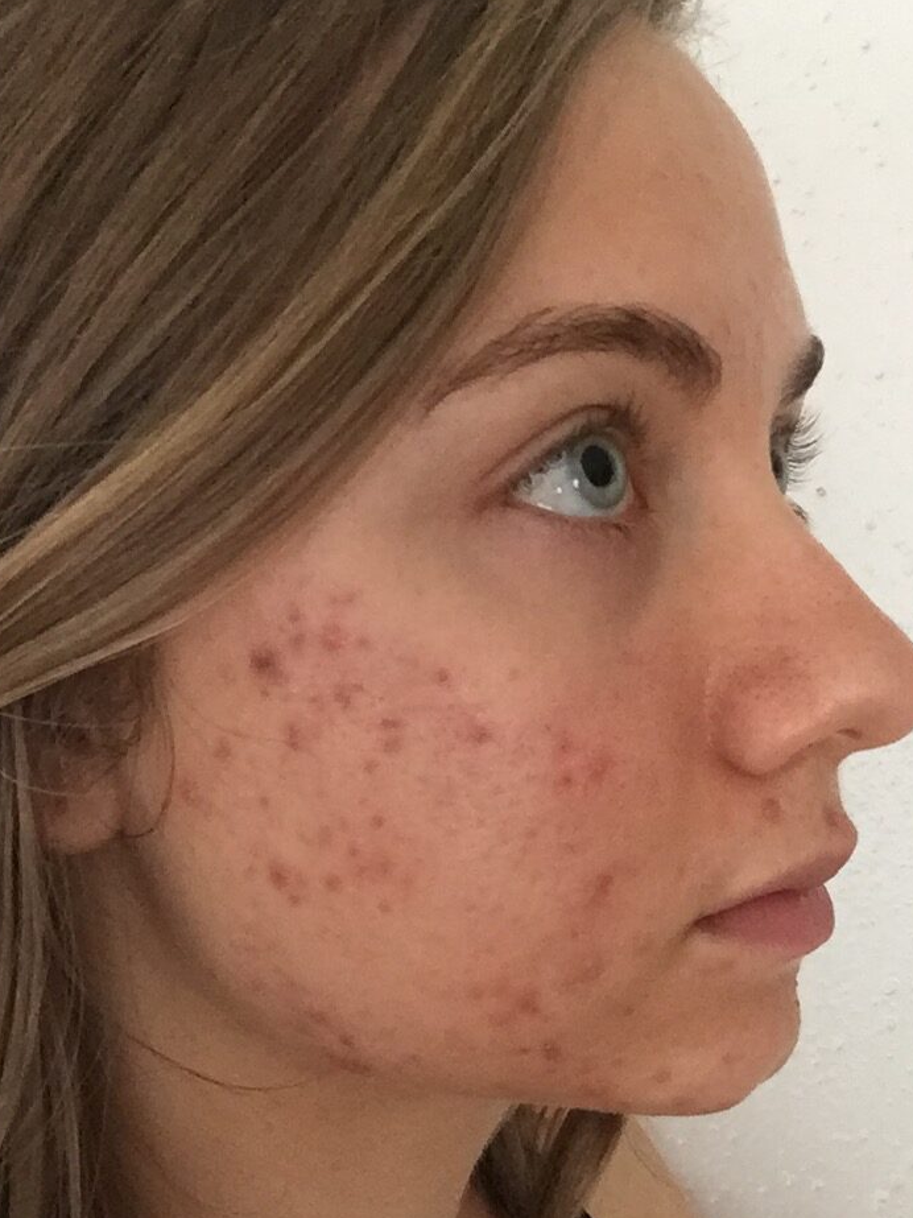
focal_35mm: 43
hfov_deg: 33.5
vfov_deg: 43.4
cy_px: 790
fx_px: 1513
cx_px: 551
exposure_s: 1/20
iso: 250
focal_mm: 2.65
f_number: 2.2
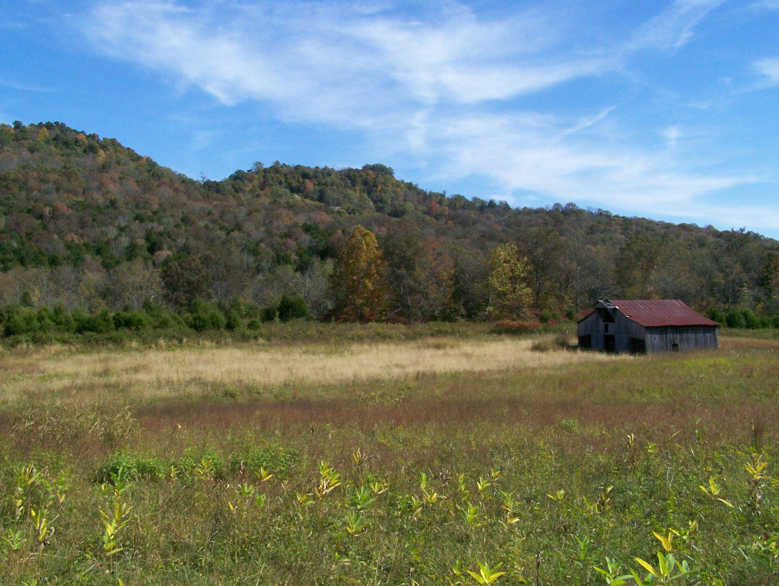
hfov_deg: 48.9
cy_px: 293
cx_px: 390
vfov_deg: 37.8
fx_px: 856
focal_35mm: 38
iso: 200
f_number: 8
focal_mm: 6.3
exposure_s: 1/400
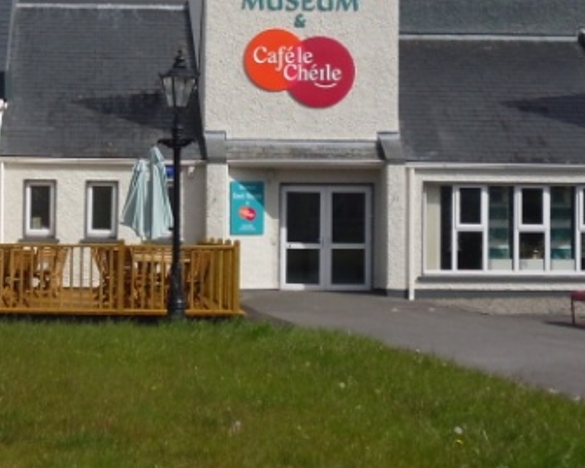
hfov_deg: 16.9
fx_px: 1957
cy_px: 59
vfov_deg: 13.5
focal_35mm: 113
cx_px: 132
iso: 80
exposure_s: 1/197
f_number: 10
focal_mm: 6.81
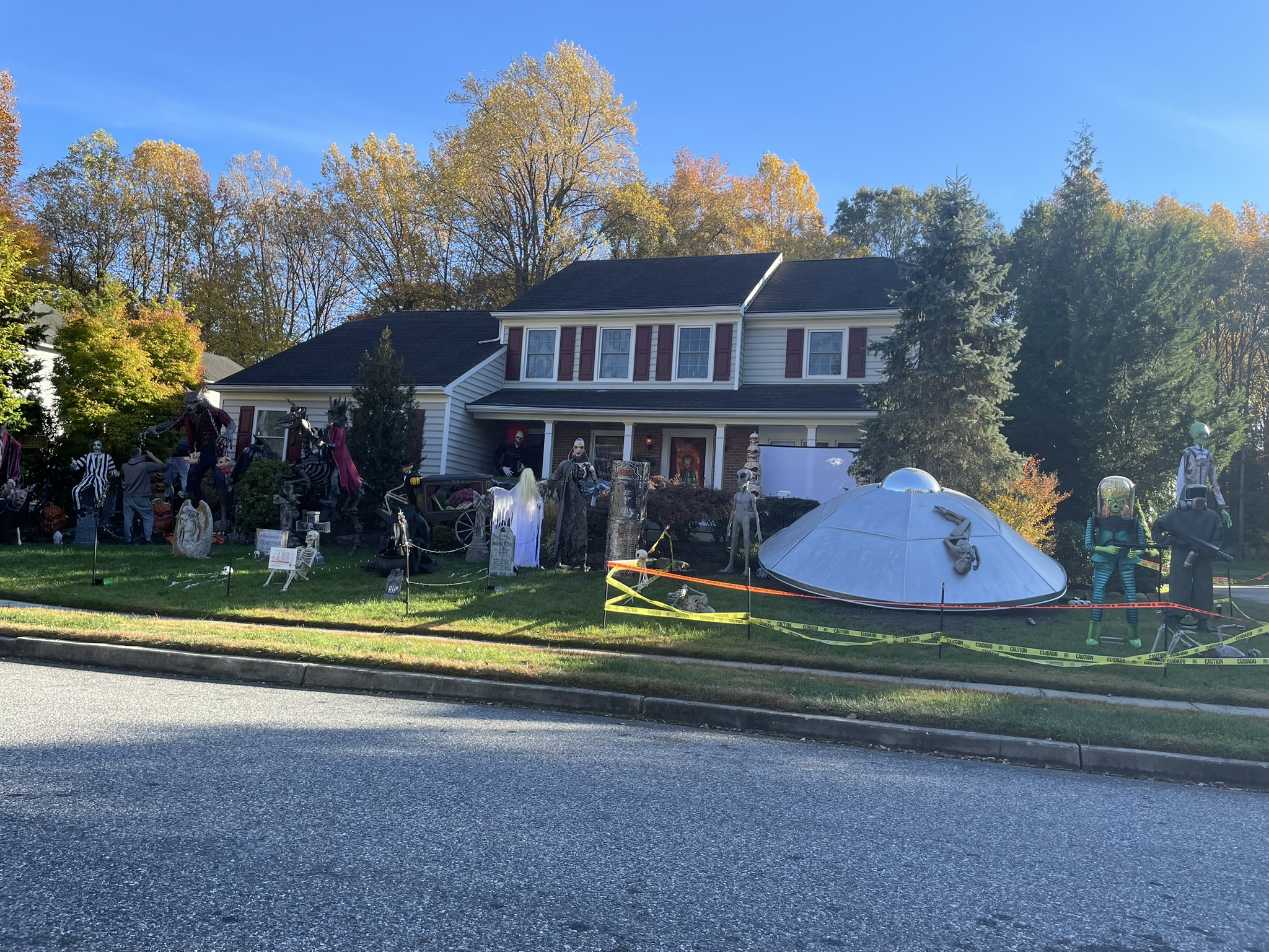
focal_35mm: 26
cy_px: 476
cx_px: 634
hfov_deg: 67.3
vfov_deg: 53.1
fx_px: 953
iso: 32
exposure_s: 1/711
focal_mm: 4.2
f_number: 1.6
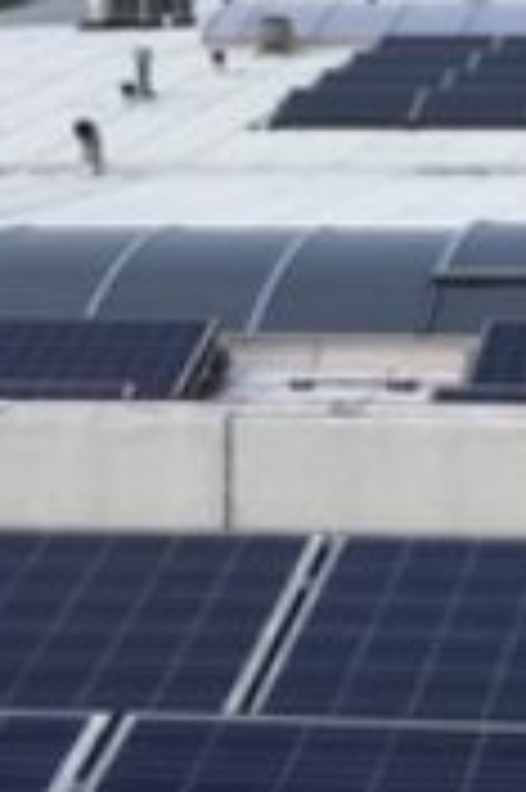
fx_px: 3008
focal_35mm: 137
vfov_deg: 14.6
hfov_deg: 9.9
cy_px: -94
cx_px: 589
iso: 25
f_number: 2.2
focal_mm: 4.15
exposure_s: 1/1115
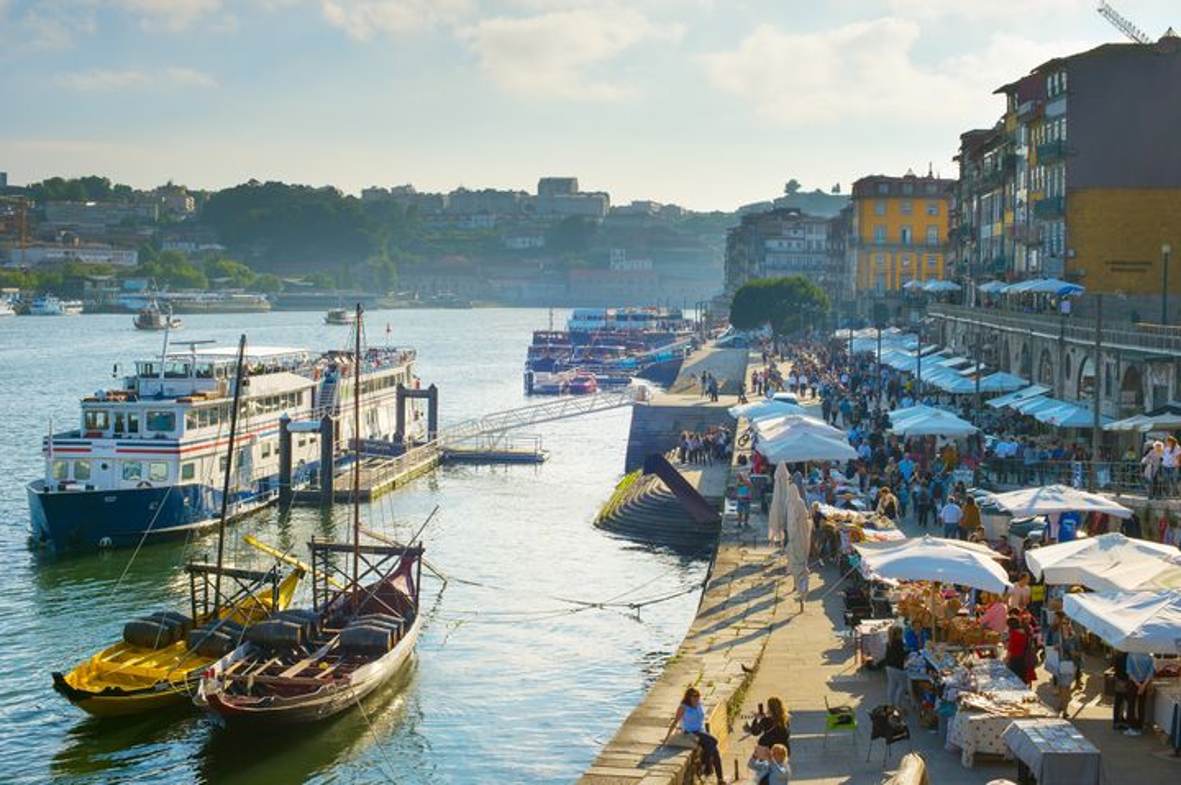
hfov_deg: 39.6
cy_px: 392
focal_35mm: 50
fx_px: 1639
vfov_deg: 27.0
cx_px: 590
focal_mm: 50
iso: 400
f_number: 11
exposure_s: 1/1000
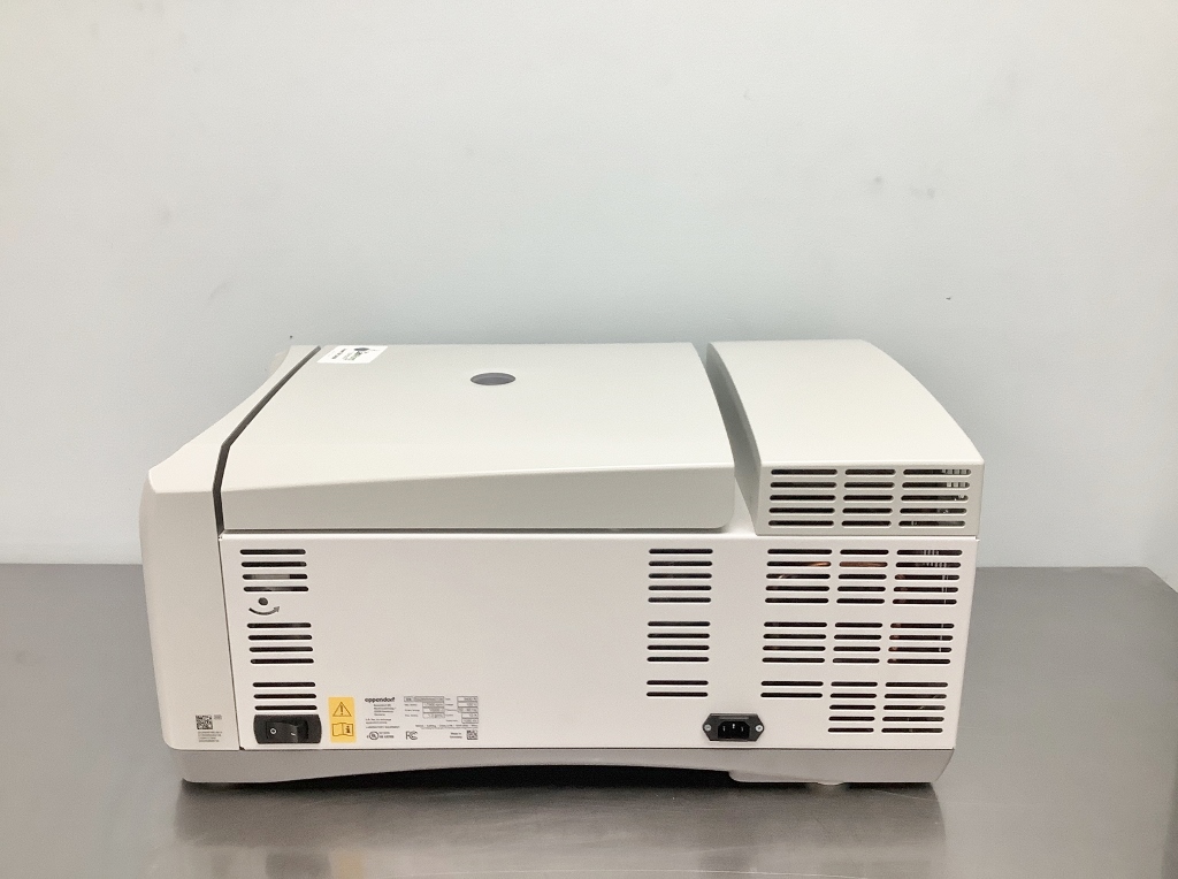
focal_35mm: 31
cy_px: 440
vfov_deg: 45.3
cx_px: 589
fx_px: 1053
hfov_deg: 58.4
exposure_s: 1/60
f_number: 2.4
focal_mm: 3.3
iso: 125
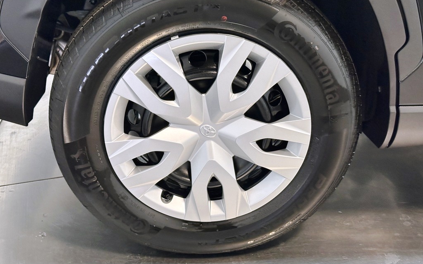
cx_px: 212
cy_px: 121
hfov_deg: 39.6
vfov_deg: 25.3
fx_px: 588
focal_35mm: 51
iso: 400
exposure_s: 1/40
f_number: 1.78
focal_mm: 6.86
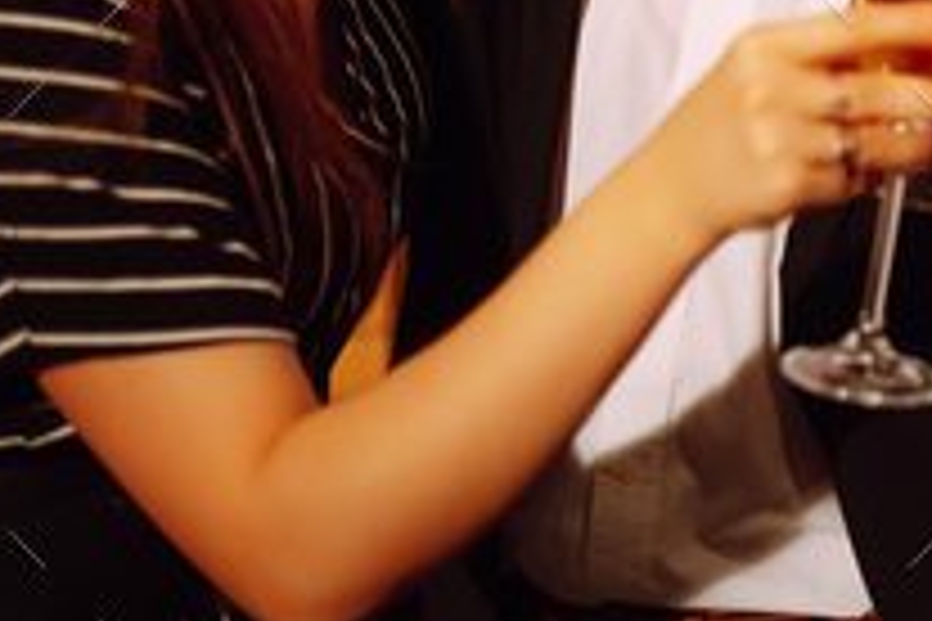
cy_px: -140
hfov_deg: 19.2
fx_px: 2589
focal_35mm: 100
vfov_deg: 13.3
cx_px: 1130
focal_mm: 35
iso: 500
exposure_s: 1/400
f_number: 1.4
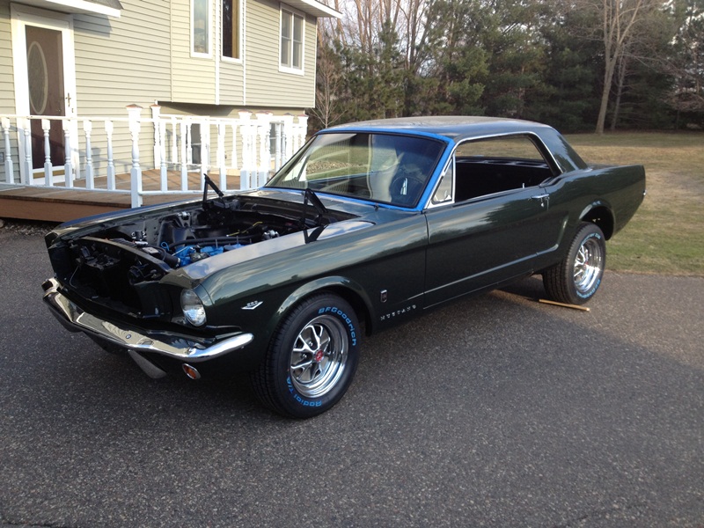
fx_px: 712
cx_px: 352
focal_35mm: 35
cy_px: 264
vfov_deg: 40.7
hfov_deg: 52.6
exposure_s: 1/219
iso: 50
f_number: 2.4
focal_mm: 4.28
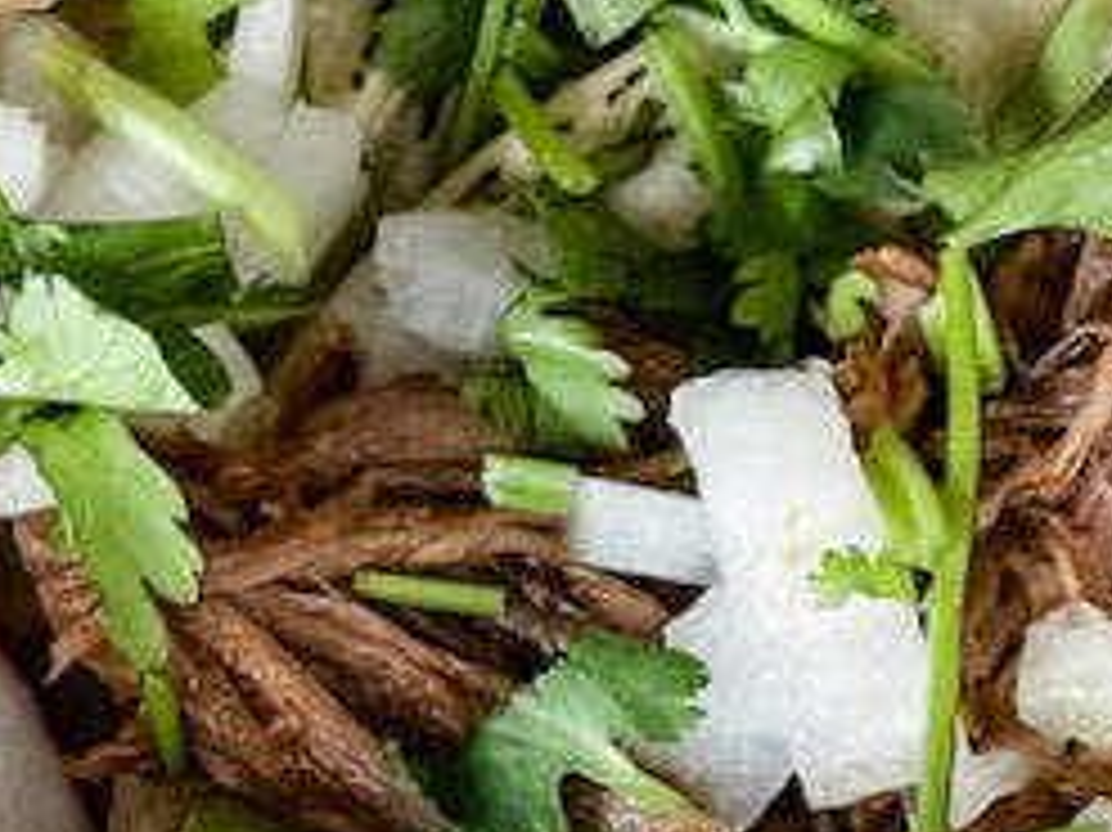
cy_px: 1003
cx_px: -225
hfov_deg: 11.9
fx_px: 5202
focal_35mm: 162
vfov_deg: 9.0
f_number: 1.6
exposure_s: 1/120
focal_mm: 4.2
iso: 50
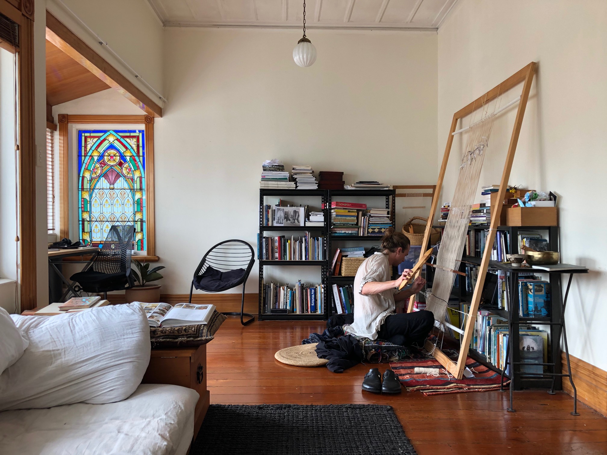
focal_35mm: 28
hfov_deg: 63.4
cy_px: 228
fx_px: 491
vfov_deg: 49.7
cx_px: 304
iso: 40
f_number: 1.8
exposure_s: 1/120
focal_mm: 3.99
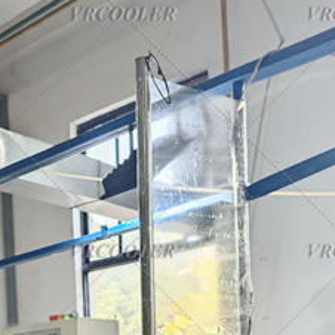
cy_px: 425
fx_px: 788
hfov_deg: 23.6
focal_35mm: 72
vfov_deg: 21.8
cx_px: 61
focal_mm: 6.55
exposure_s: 1/101
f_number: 1.6
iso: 320
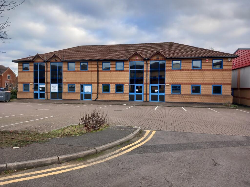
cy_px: 94
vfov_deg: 51.4
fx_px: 195
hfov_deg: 65.3
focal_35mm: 27
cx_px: 125
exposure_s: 1/100
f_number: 1.8
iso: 25
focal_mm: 4
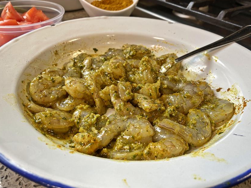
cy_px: 100
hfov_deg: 60.0
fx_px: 218
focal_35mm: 30
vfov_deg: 46.8
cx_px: 128
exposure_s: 1/120
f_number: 1.8
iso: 32
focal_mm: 4.25
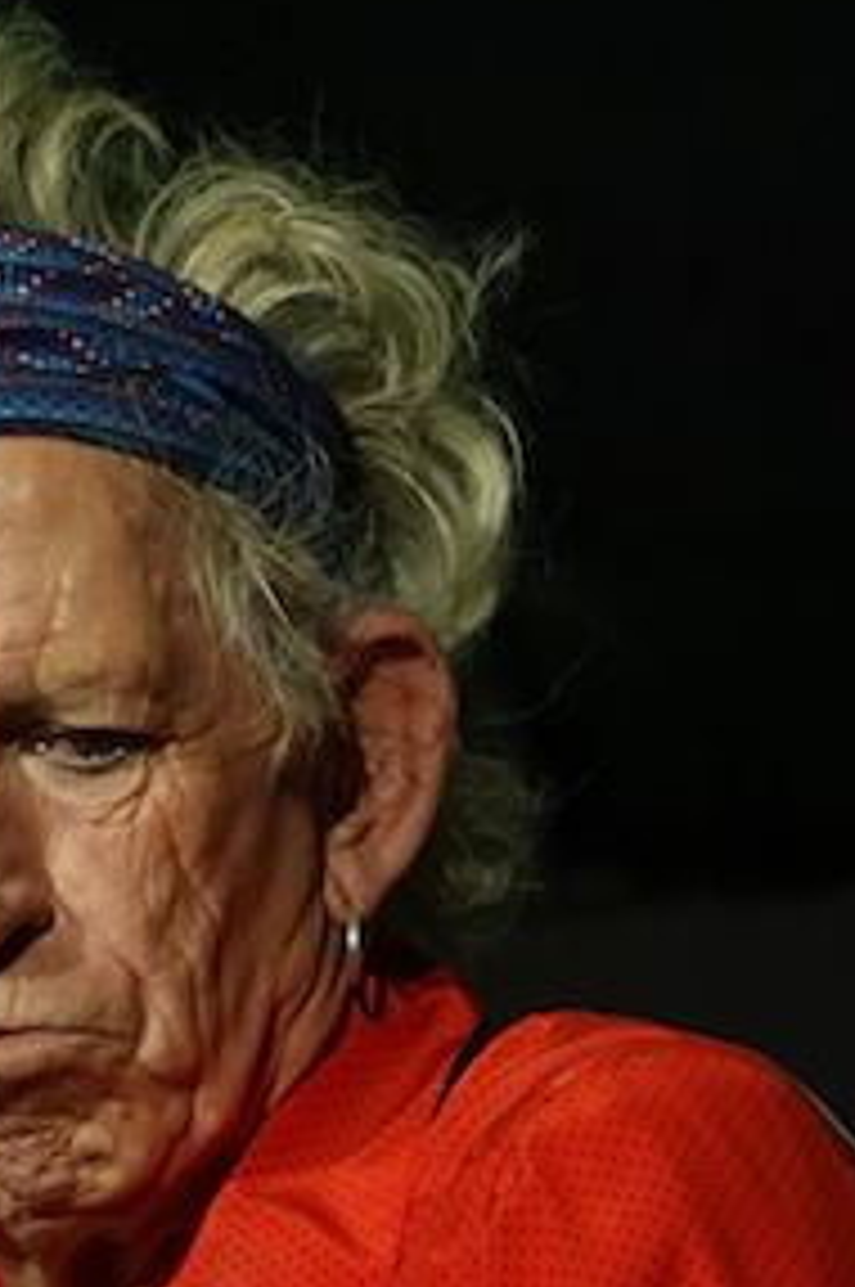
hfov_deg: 1.8
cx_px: 256
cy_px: 2290
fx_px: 26996
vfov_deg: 2.7
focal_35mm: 756
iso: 500
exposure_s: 1/250
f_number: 4.5
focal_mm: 72
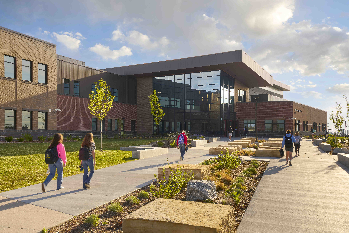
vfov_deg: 37.9
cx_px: 174
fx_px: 339
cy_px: 116
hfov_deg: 54.4
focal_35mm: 35
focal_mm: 35
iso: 100
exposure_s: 1/125
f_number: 11
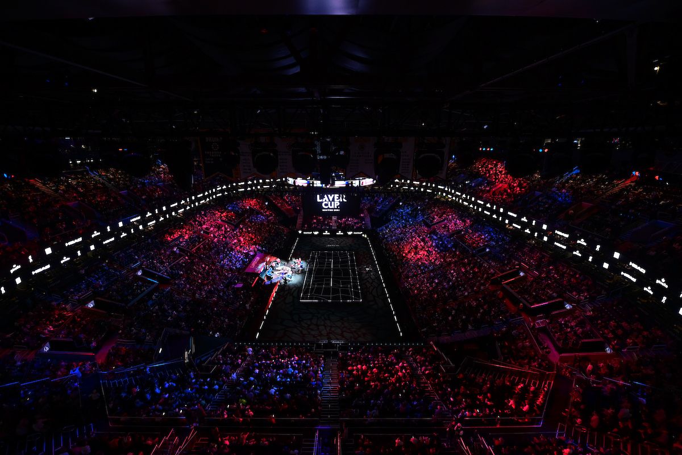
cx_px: 341
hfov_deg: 104.3
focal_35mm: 14
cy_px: 228
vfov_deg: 81.2
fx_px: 265
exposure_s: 1/320
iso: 4000
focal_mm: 14
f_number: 2.8
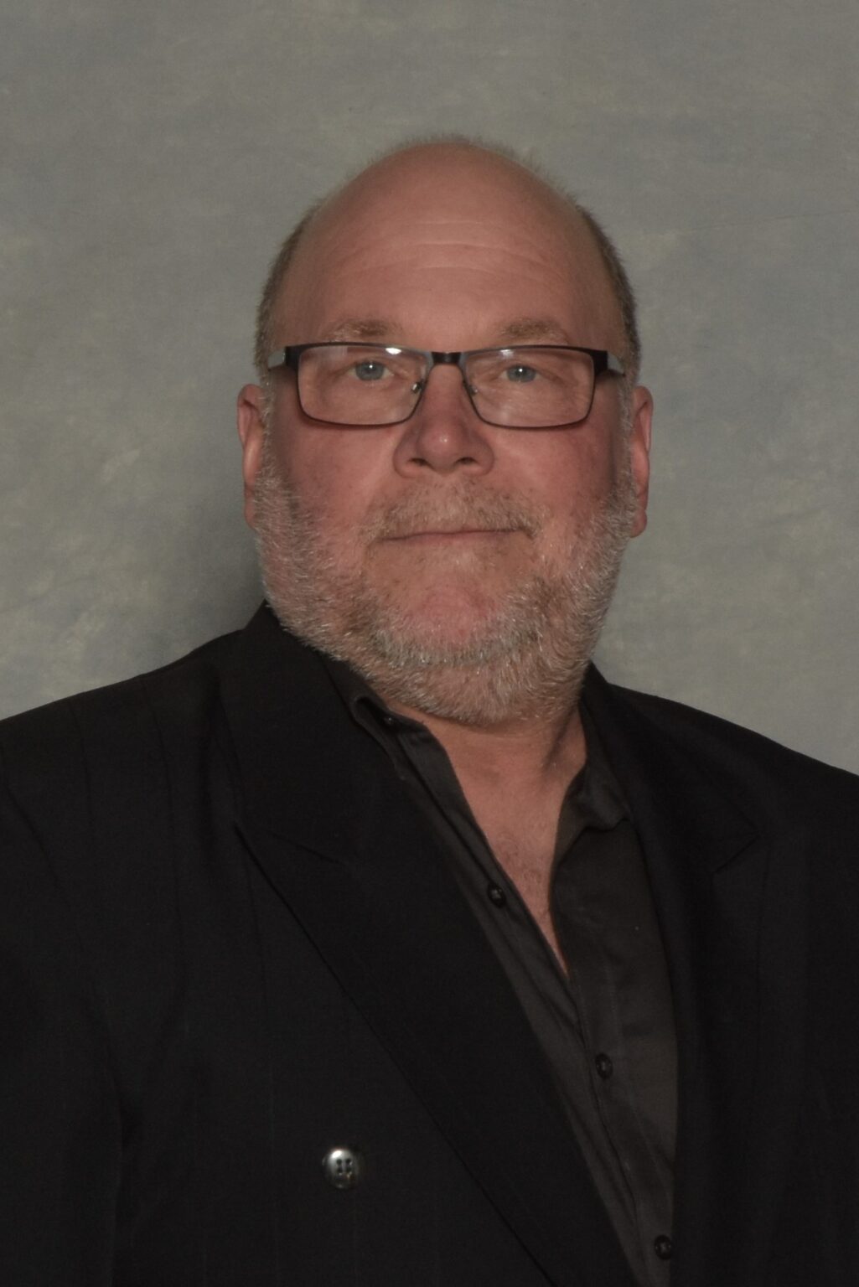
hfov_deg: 13.0
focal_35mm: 105
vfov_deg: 19.5
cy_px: 644
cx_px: 430
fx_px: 3755
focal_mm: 70
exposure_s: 1/160
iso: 500
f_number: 13
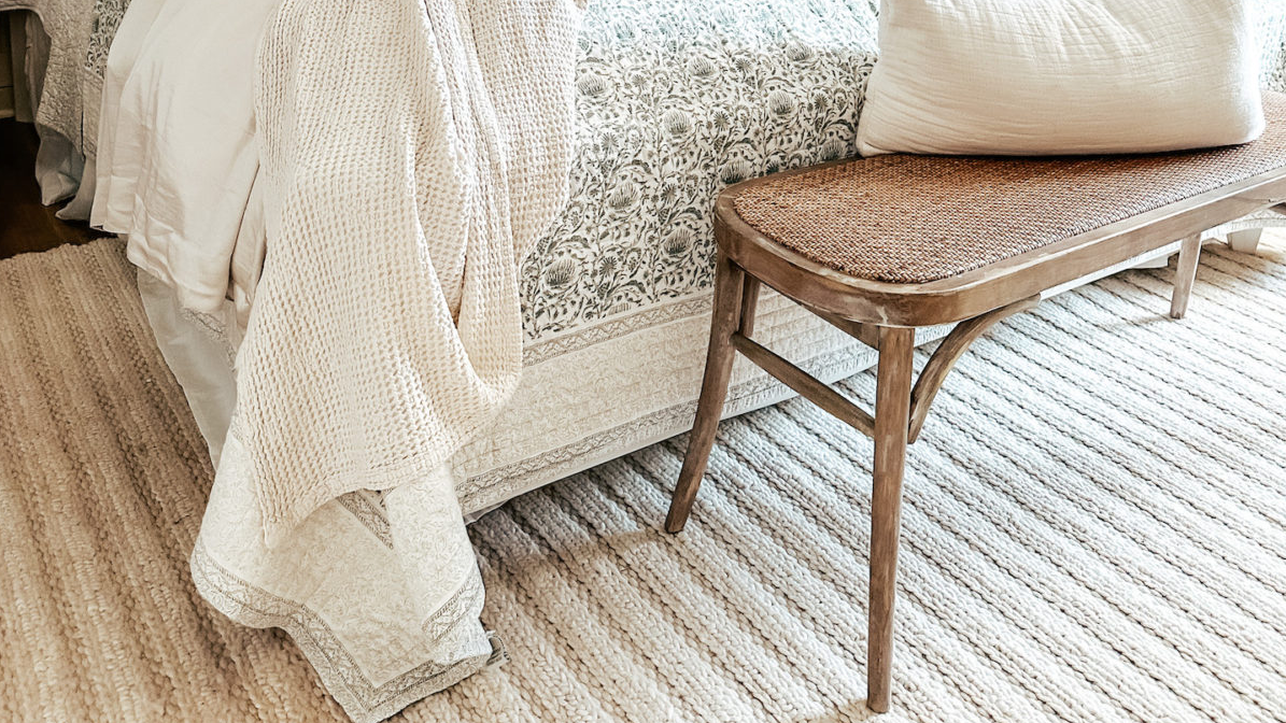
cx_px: 641
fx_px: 1193
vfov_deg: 29.7
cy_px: -108
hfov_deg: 56.6
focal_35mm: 35
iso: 250
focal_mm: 6.86
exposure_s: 1/100
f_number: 1.8
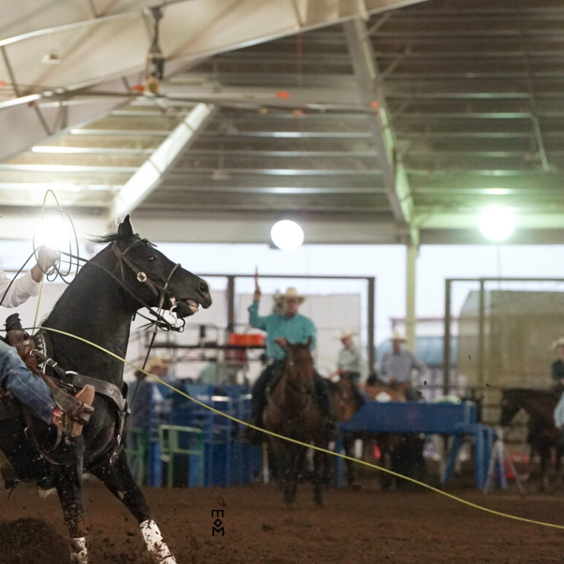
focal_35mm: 342
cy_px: 344
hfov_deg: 5.1
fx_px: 6304
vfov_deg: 5.1
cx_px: 44
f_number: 4.5
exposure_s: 1/1000
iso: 3200
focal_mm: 200
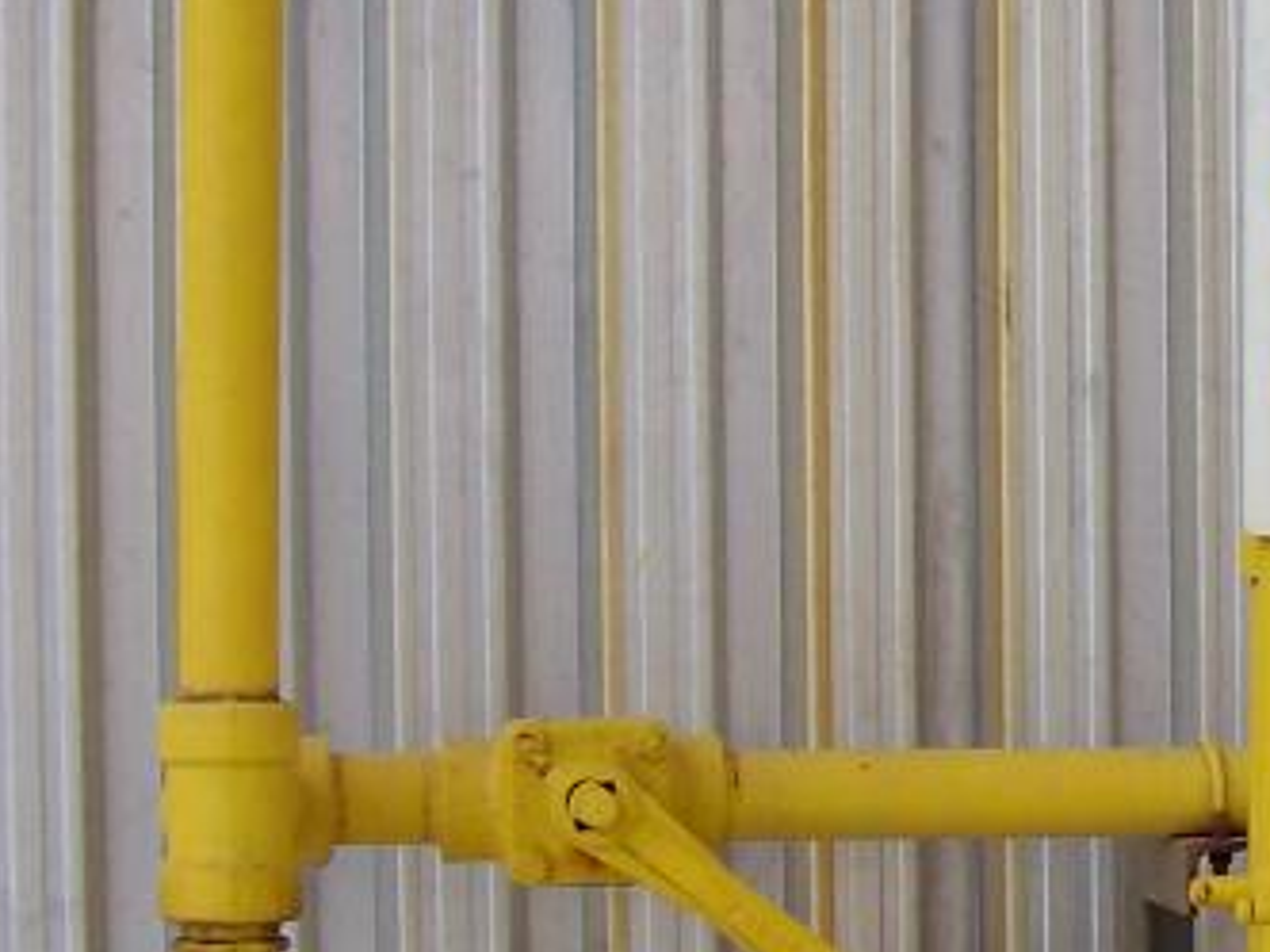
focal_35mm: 111
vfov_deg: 13.3
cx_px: 1186
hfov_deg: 17.4
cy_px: 772
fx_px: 4072
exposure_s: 1/350
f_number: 2.7
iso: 80
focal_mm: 6
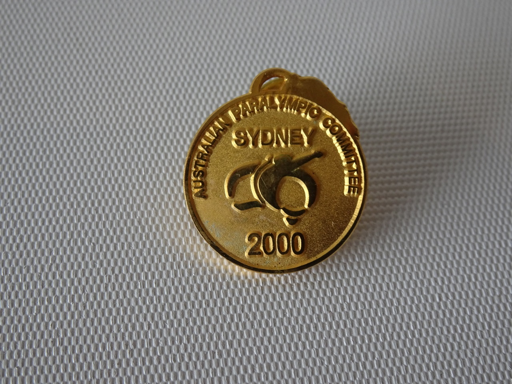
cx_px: 256
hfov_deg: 39.7
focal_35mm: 48
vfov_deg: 30.3
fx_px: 710
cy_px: 192
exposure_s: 1/50
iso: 125
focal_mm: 8.18
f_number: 4.5
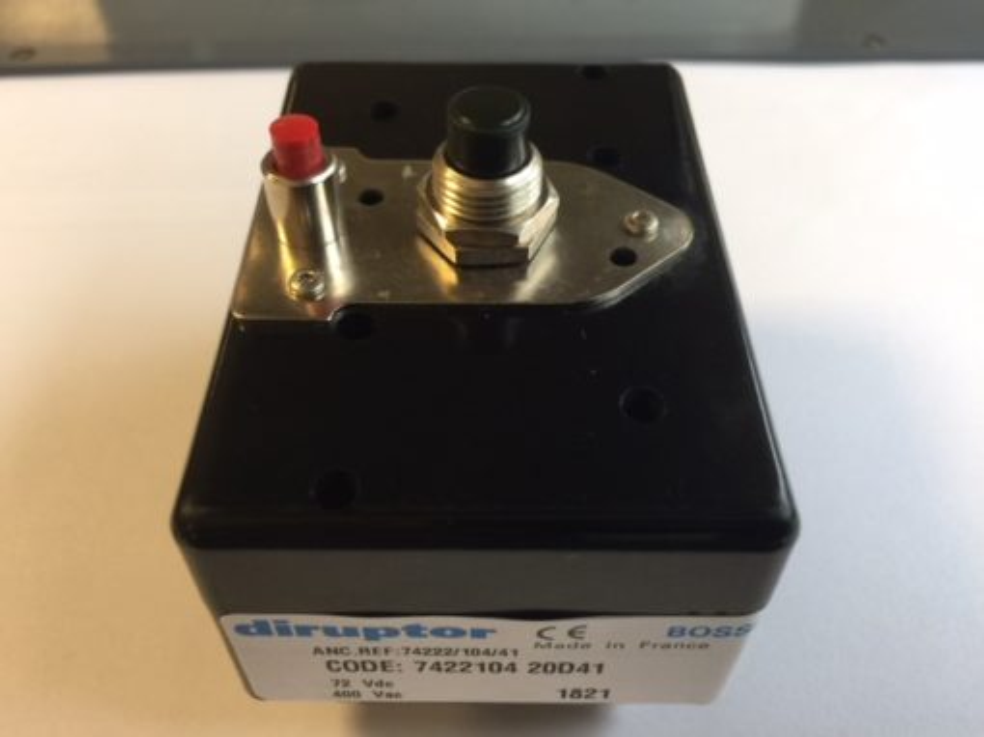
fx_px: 824
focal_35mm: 29
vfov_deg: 48.2
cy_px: 368
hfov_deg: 61.7
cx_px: 492
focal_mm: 4.15
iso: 40
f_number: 2.2
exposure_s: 1/17
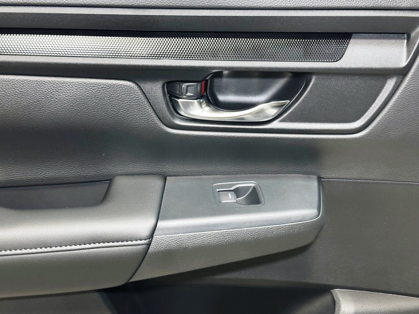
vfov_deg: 30.3
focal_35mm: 48
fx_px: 581
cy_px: 157
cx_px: 210
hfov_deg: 39.7
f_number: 1.78
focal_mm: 6.86
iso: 500
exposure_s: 1/30
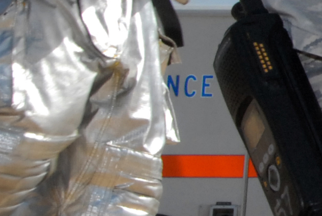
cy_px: -9
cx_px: 931
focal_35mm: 221
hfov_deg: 8.1
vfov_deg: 6.2
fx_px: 1978
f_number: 22
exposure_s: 1/250
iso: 640
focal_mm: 24
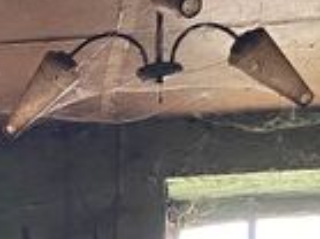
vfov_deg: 10.2
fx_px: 1210
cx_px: -262
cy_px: 514
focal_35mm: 131
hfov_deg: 13.5
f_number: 1.8
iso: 640
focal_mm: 4.25
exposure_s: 1/35
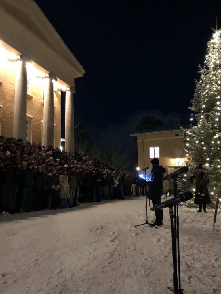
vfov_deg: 63.4
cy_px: 147
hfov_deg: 49.7
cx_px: 110
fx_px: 238
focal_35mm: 28
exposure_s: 1/4
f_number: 1.8
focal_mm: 4
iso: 640
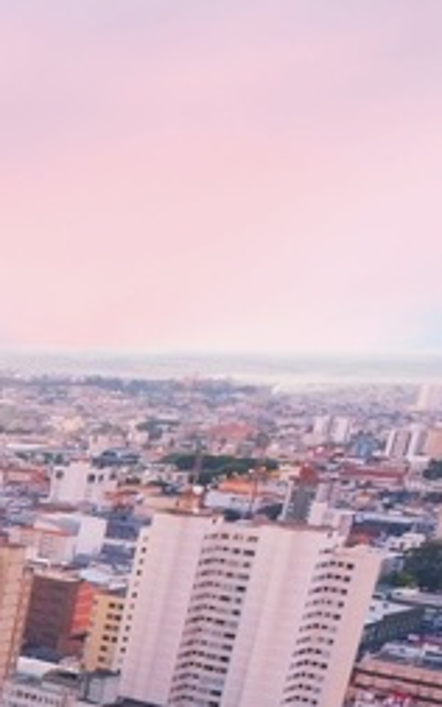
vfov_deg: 28.3
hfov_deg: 13.7
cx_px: -627
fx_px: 1292
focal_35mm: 67
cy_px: 749
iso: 180
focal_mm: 3.61
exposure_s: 1/12.5
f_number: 2.8
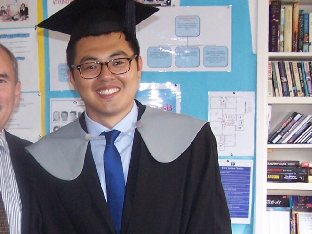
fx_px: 784
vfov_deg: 16.8
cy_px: 207
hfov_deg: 22.1
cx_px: 44
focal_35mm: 87
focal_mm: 6.3
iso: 140
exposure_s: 1/60
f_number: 2.8
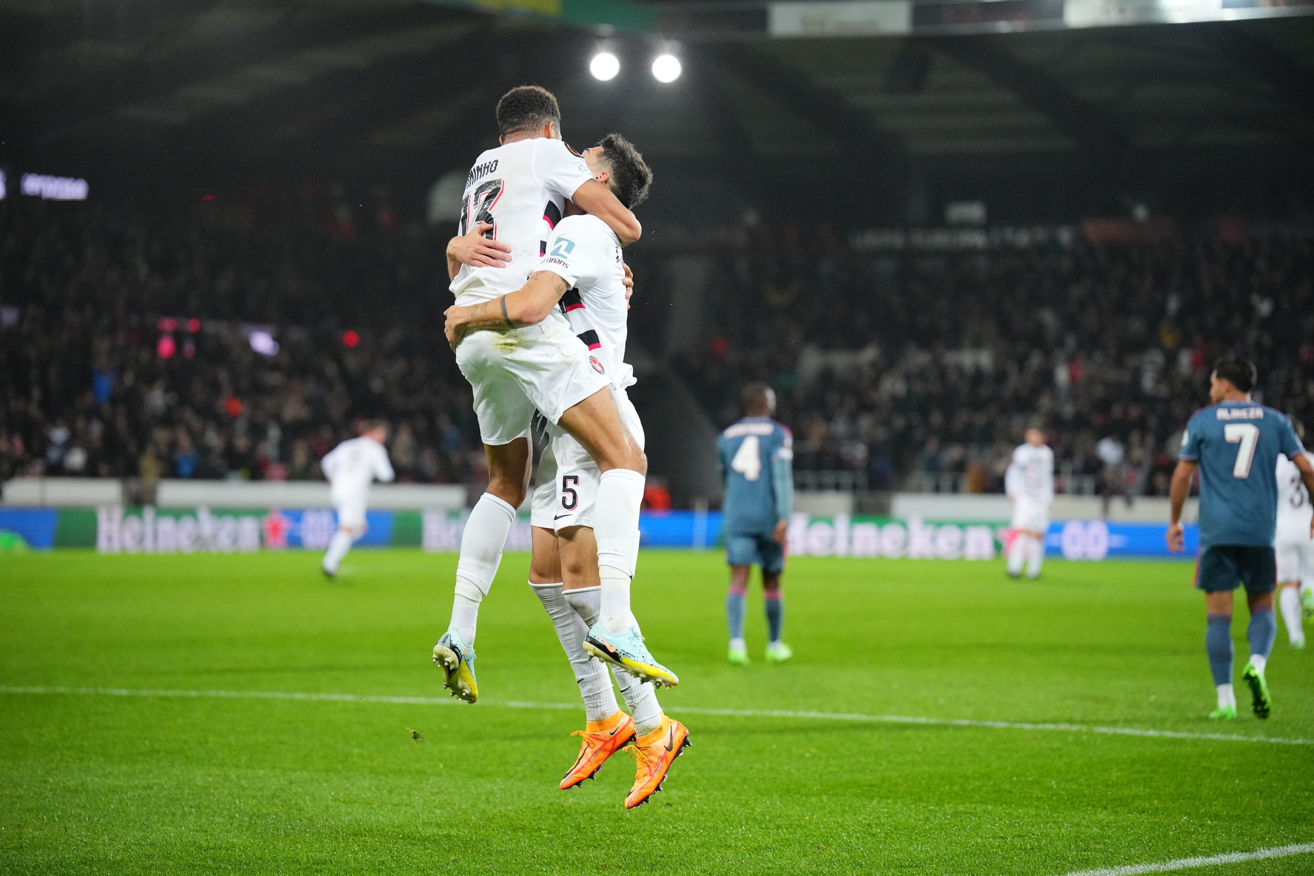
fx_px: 5037
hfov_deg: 14.9
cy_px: 438
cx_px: 657
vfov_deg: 9.9
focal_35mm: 138
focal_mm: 138
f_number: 2.8
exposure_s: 1/2000
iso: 4000
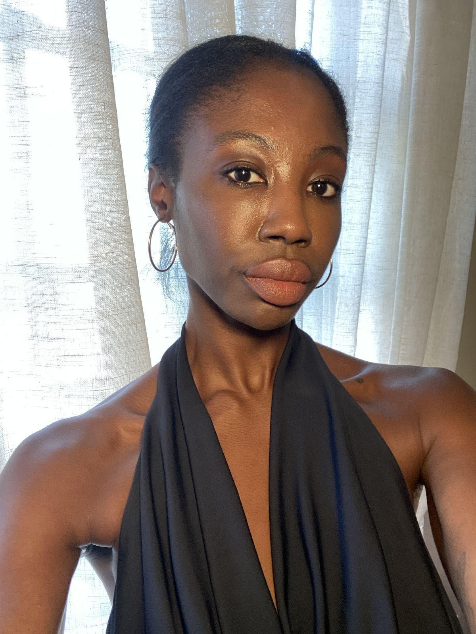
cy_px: 317
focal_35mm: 30
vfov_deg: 60.0
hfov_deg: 46.8
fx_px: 550
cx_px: 238
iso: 320
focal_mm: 2.71
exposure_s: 1/36
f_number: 2.2
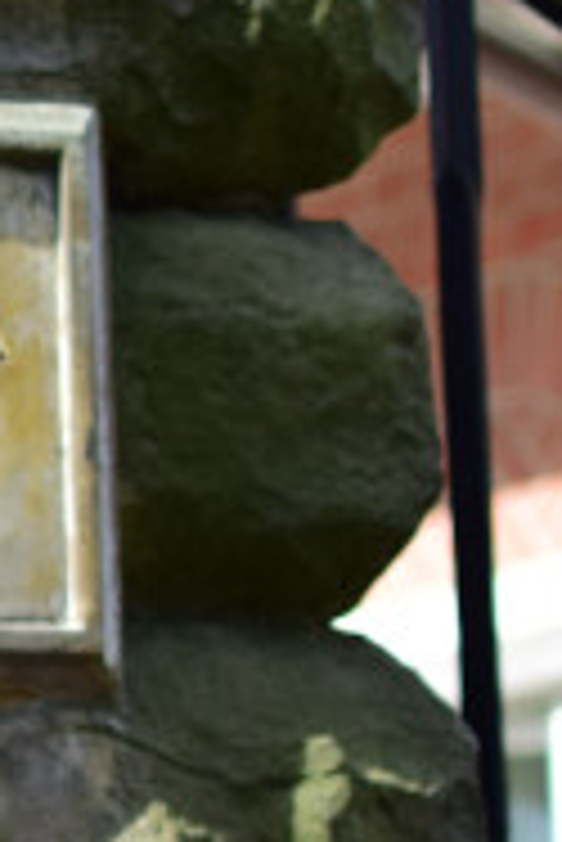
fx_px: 5899
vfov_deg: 8.0
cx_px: -1272
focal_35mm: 252
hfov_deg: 5.1
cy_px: 1103
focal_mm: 35
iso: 200
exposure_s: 1/2500
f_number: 1.8
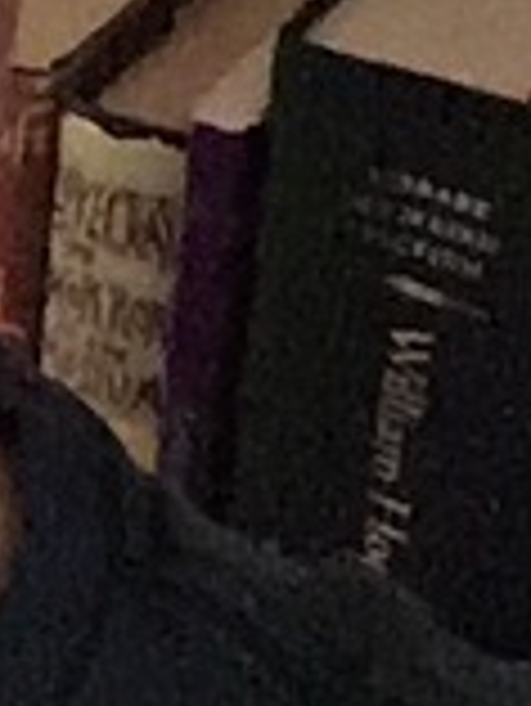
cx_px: -698
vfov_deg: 10.1
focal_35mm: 184
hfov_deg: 7.6
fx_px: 3758
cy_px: -578
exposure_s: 1/15
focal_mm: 2.15
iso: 1250
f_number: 2.4
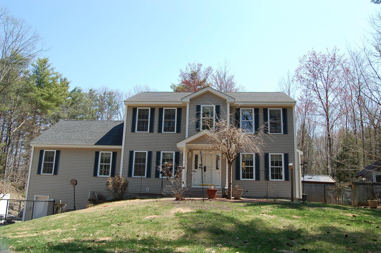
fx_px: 317
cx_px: 190
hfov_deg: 62.0
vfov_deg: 43.5
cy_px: 126
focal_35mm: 30
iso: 200
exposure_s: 1/250
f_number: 8
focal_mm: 20
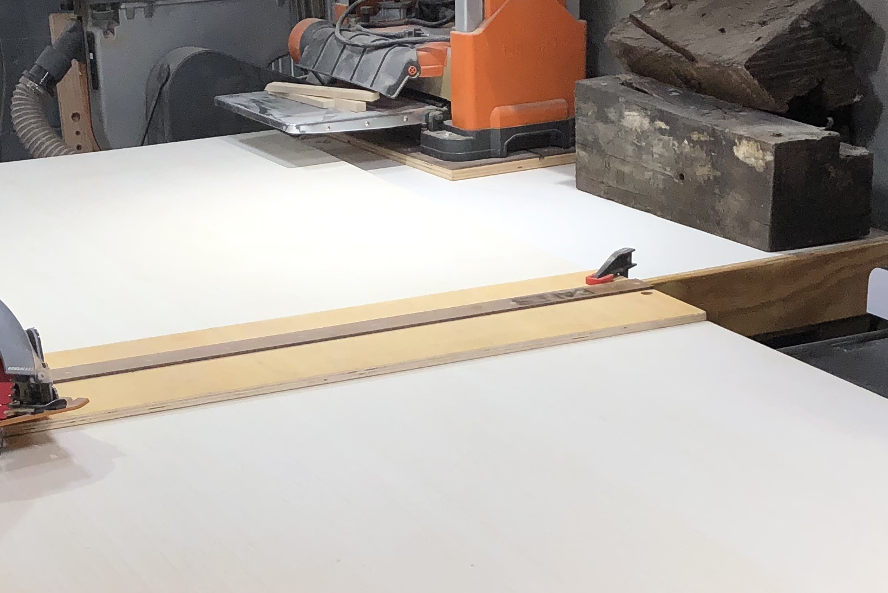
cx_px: 349
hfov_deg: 25.9
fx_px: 1924
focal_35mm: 78
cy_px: 409
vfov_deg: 17.4
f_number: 1.8
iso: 50
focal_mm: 3.99
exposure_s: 1/120
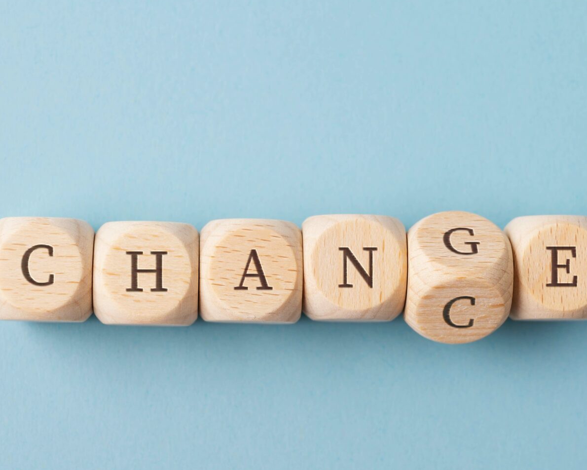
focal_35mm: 113
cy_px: 267
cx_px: 300
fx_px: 1963
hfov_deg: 17.0
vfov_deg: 13.6
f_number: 7.1
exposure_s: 1/160
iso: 100
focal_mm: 70
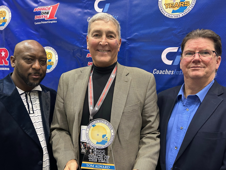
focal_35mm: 26
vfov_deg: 53.1
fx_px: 170
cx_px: 113
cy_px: 85
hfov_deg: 67.3
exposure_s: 1/40
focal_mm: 5.7
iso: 400
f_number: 1.5
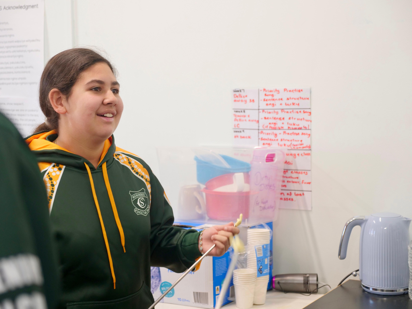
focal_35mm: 70
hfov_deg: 27.8
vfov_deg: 21.0
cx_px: 206
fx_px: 833
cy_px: 154
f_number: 2.8
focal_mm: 35
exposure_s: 1/80
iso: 640
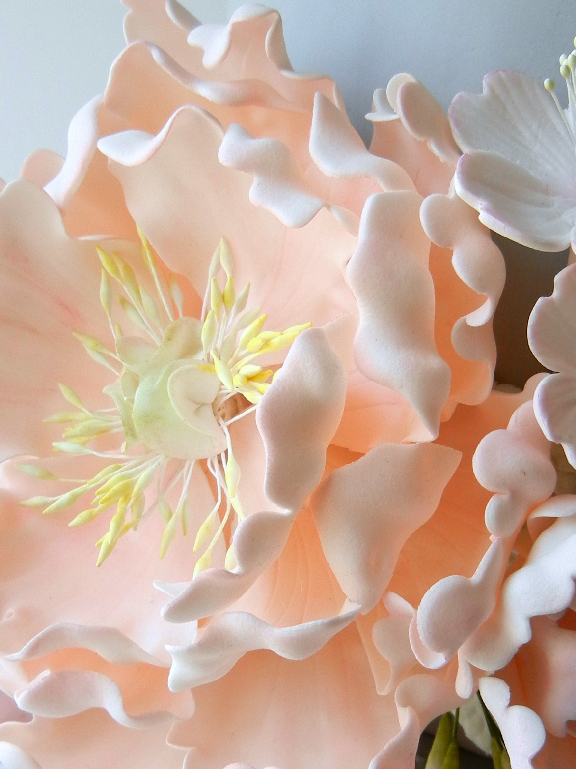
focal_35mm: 60
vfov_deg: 32.0
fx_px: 1331
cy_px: 484
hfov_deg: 24.2
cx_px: 412
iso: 160
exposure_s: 1/121
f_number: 3.5
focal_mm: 5.4
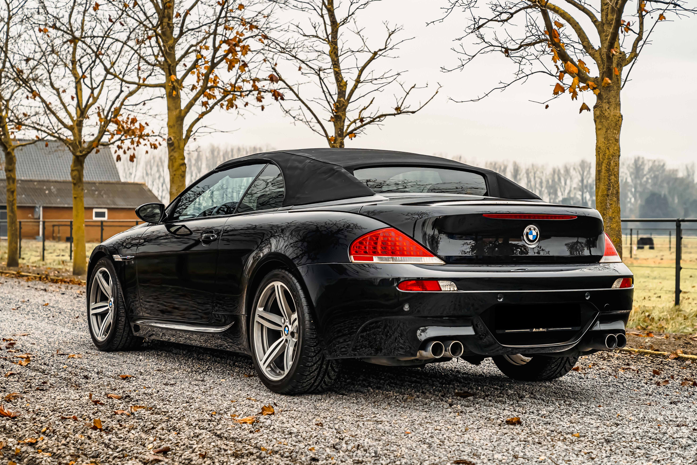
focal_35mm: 67
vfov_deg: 20.3
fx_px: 1297
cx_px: 348
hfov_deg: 30.1
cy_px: 232
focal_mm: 67
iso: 500
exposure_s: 1/160
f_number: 4.5
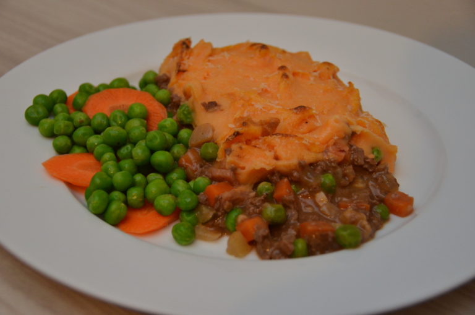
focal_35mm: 69
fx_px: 909
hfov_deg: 29.3
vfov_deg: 19.7
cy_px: 158
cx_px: 238
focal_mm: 46
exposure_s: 1/60
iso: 1600
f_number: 4.5
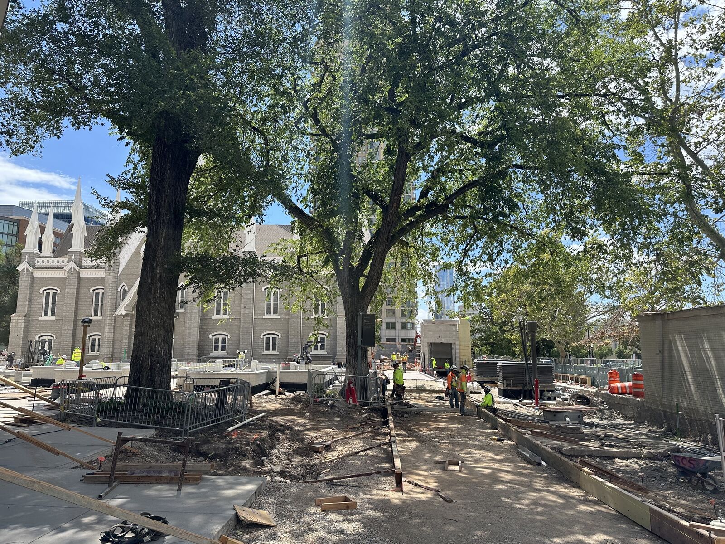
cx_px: 362
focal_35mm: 24
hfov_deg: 71.6
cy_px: 272
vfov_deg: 56.8
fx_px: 503
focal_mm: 6.86
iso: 80
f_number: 1.78
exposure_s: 1/2525
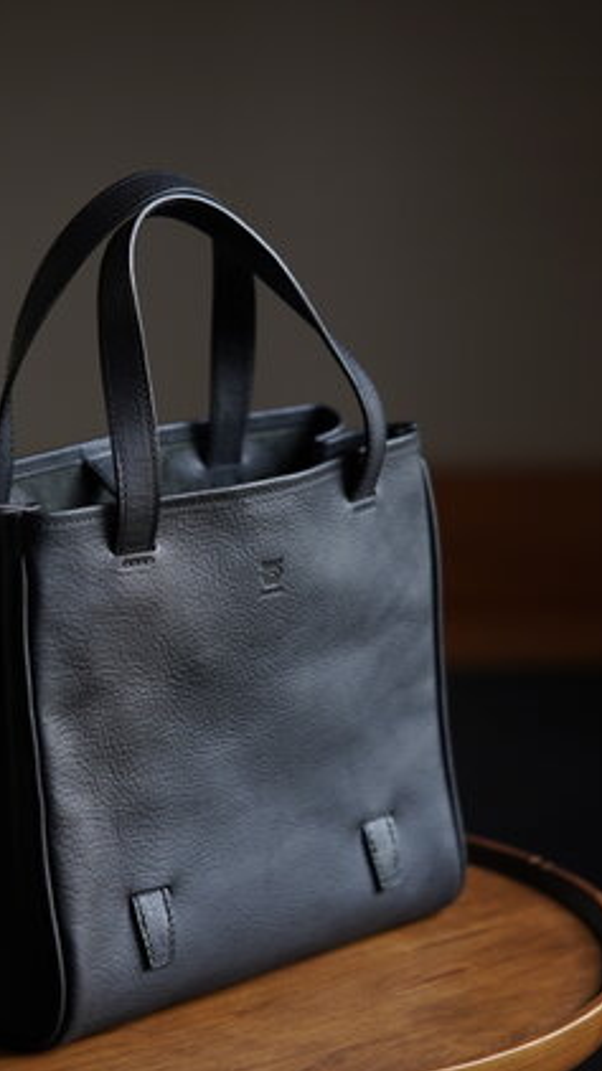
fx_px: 4063
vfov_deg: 15.0
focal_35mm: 143
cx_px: 173
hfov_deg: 8.5
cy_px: 536
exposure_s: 1/100
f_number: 2.8
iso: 250
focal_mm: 90
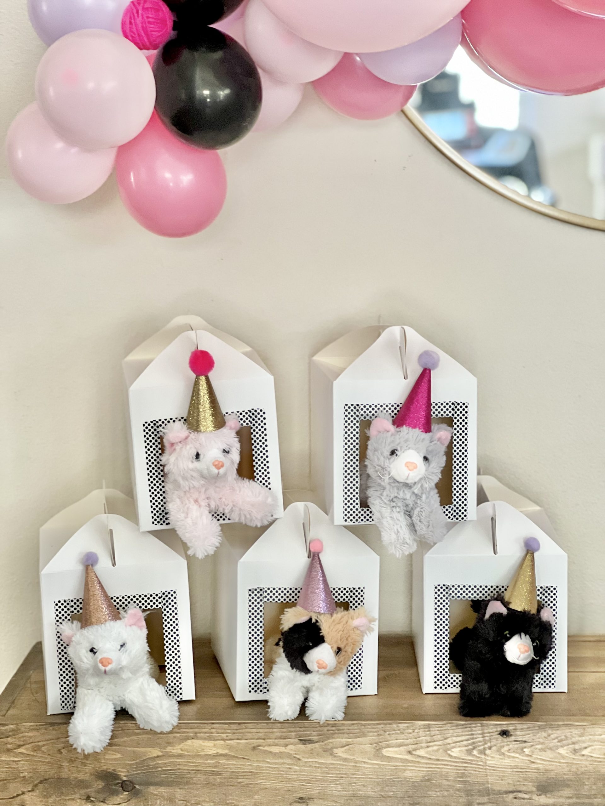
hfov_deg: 19.1
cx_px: 302
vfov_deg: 25.3
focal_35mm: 77
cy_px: 403
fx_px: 1794
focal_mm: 9
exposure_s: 1/40
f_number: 2.8
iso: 320
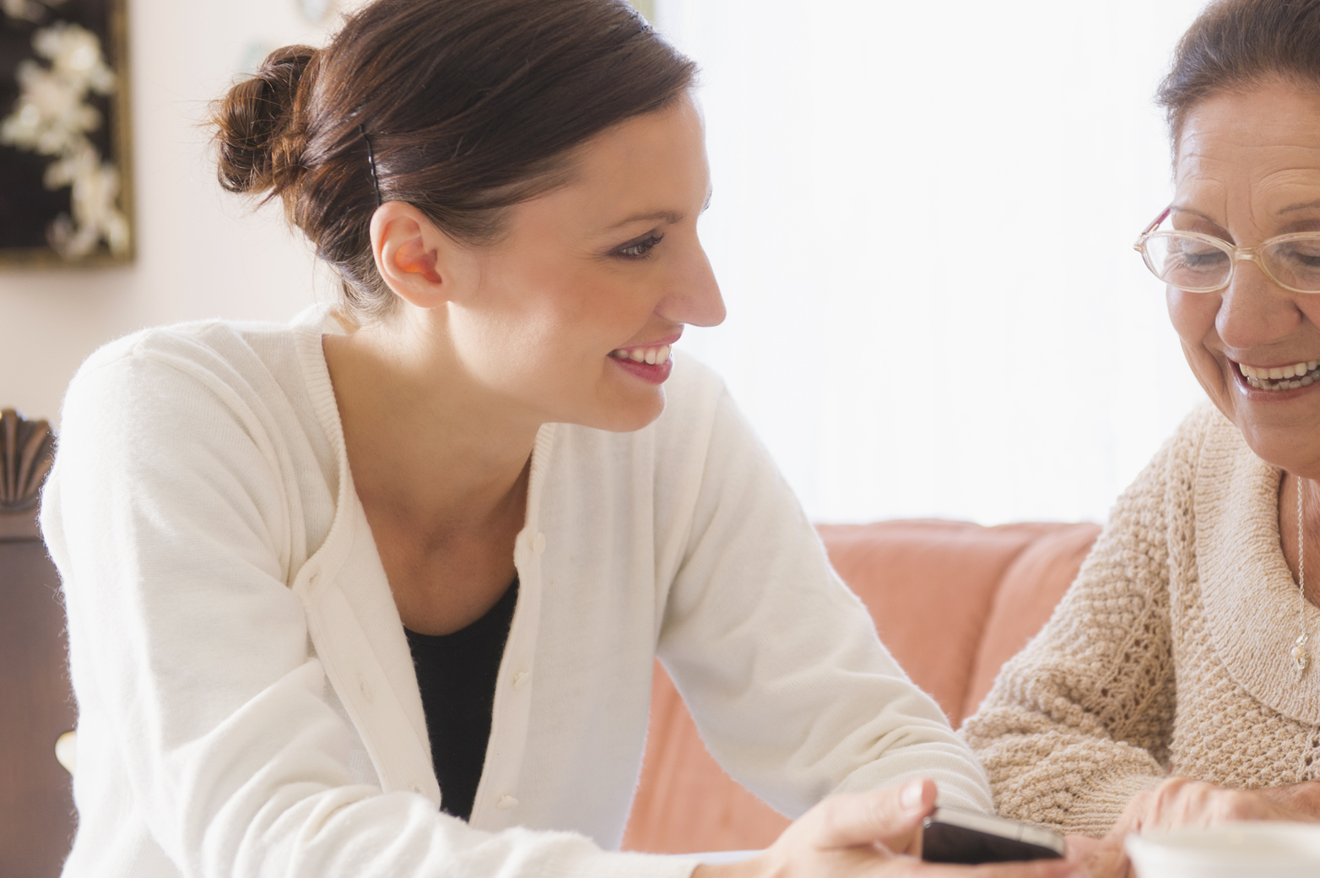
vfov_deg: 17.9
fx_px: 2784
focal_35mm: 76
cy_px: 428
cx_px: 894
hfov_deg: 26.5
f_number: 3.5
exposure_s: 1/40
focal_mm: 56
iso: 400
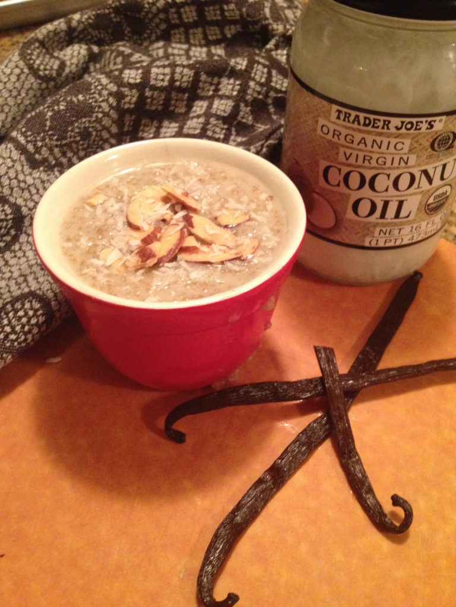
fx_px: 615
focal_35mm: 35
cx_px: 228
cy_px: 304
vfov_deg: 52.6
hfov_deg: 40.7
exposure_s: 1/15
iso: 400
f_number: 2.4
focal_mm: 4.28
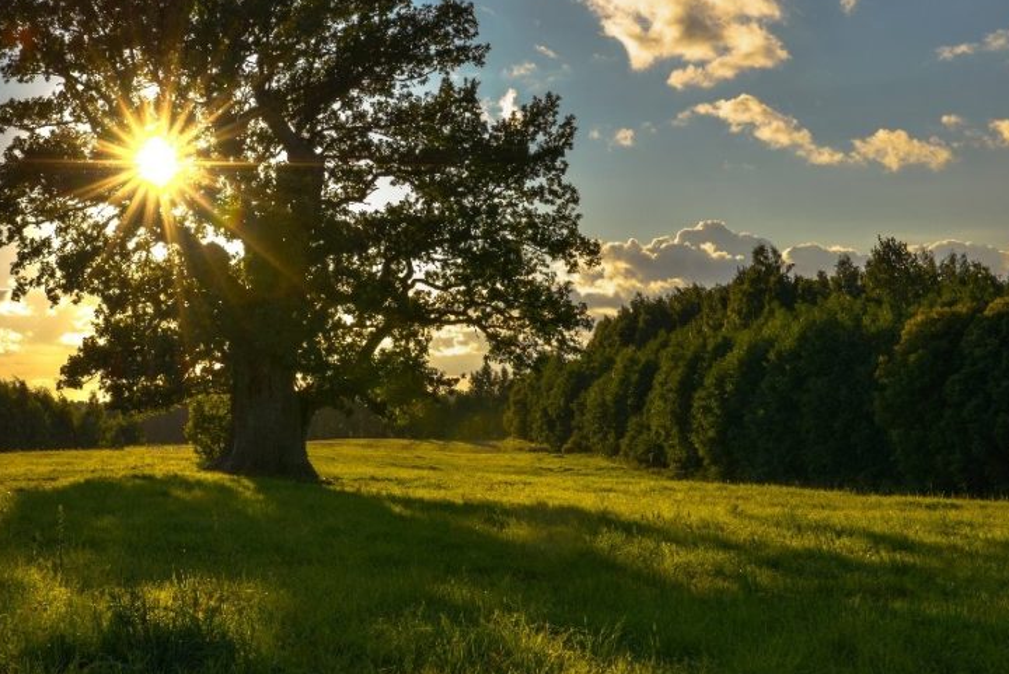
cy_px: 264
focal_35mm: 63
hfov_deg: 31.4
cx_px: 273
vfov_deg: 21.6
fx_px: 1767
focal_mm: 42
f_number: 16
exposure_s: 1/100
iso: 100
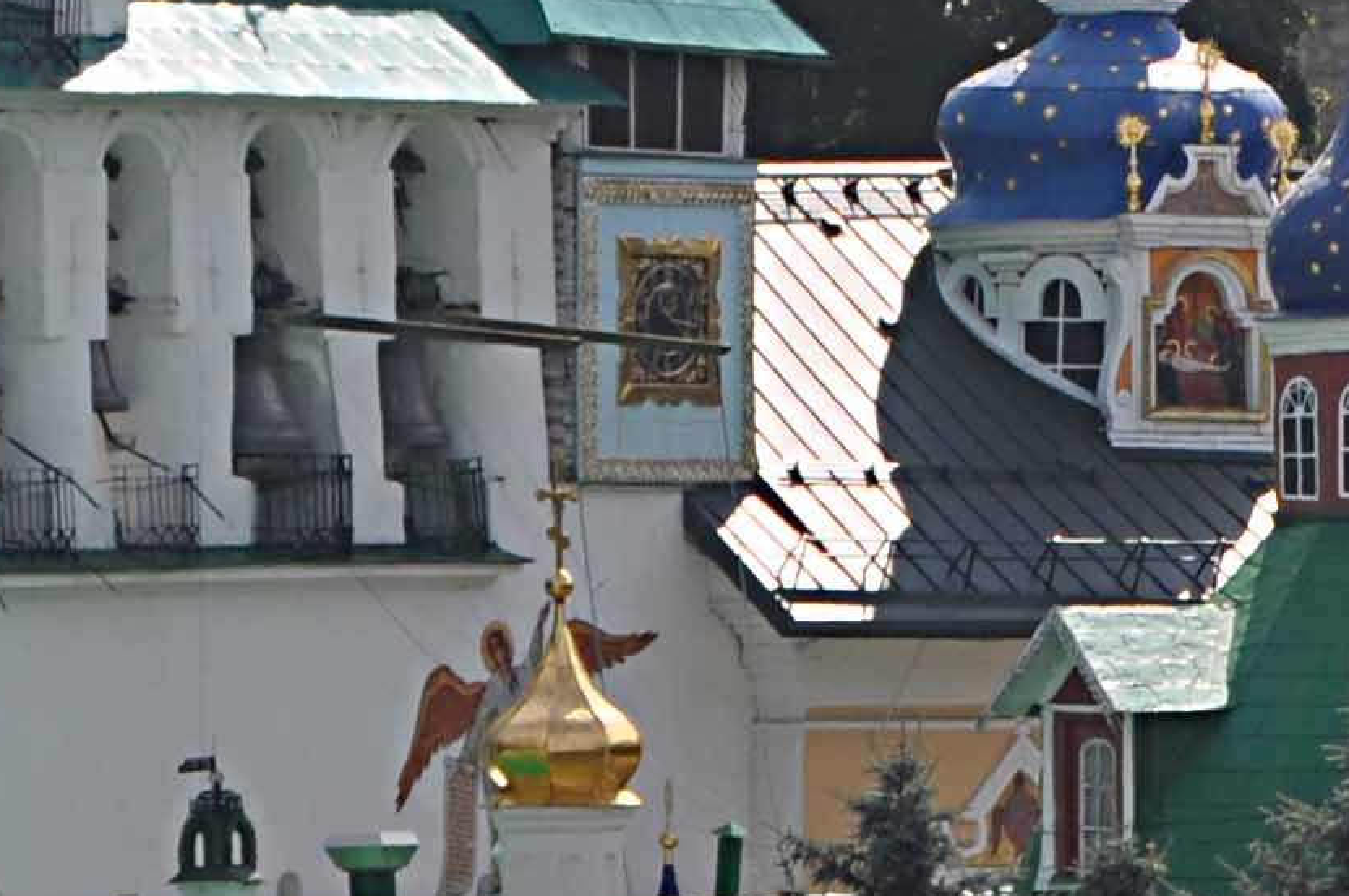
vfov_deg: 2.5
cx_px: 1302
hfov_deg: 3.8
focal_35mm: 541
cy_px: -381
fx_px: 20252
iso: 200
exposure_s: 1/800
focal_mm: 70
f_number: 7.1
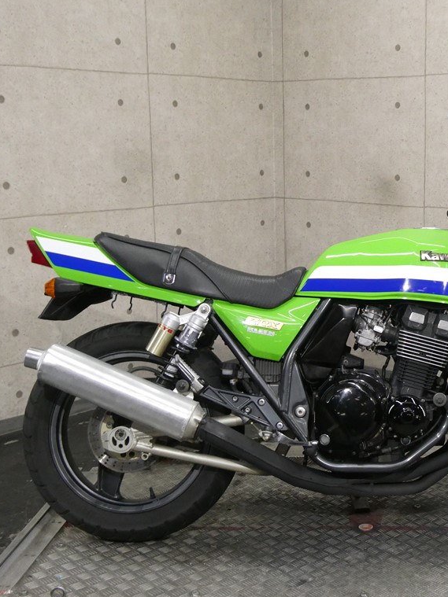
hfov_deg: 26.5
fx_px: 932
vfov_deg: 35.5
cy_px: 298
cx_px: 358
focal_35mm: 54
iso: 500
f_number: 3.8
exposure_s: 1/80
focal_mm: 7.2
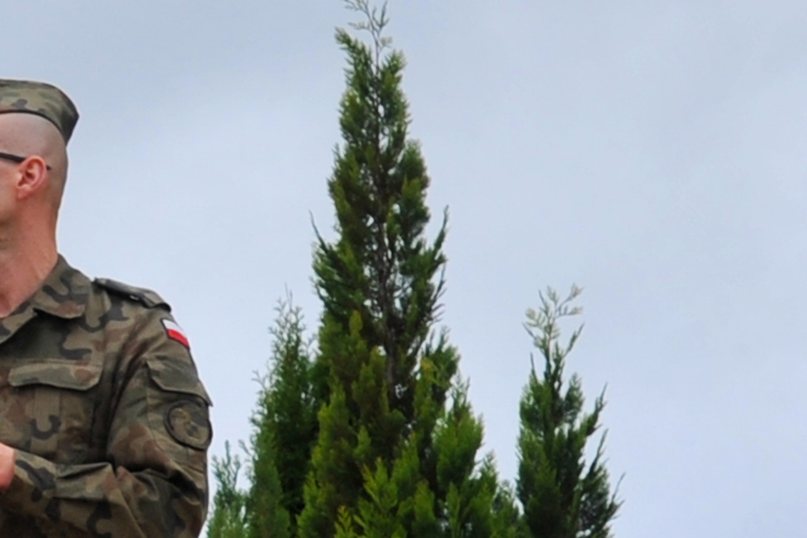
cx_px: -373
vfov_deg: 13.9
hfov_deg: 18.9
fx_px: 2152
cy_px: 589
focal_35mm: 96
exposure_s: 1/125
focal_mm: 28
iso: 320
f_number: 9
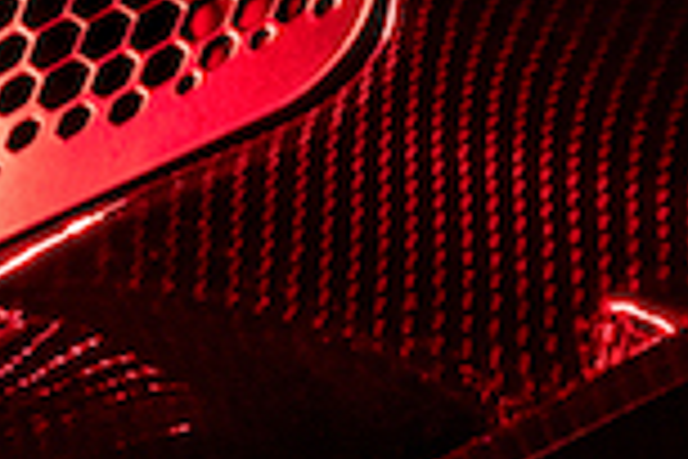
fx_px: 9440
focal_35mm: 494
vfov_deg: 2.8
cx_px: -1637
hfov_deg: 4.0
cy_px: -328
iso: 100
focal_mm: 70
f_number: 16
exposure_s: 6
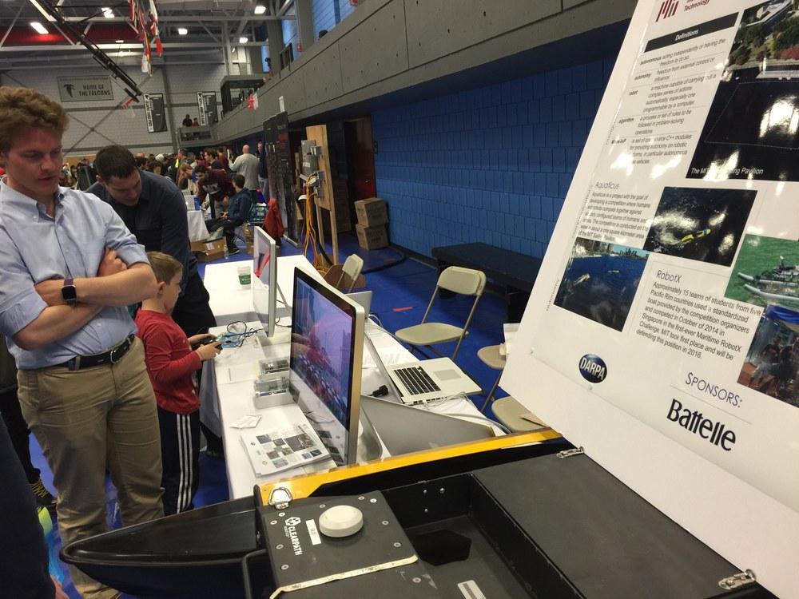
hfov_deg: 61.7
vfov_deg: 48.2
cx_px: 400
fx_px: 669
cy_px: 300
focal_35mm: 29
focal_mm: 4.15
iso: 32
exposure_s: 1/15
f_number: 2.2
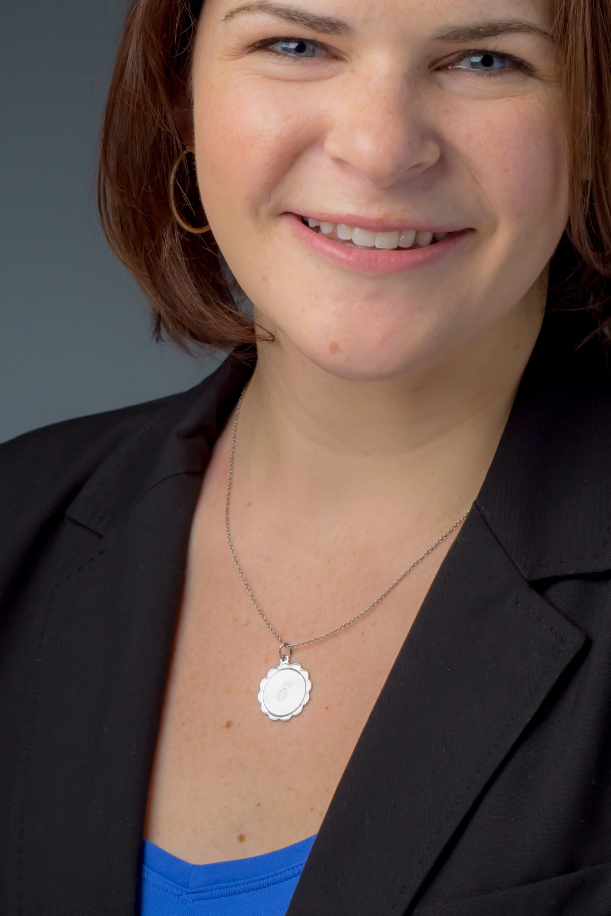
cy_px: 371
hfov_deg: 6.1
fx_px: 5702
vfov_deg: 9.2
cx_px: 429
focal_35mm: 224
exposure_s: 1/125
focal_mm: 64
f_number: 6.3
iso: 200
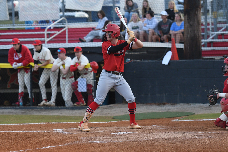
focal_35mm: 202
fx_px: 1283
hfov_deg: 10.2
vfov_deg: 6.8
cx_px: 114
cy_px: 76
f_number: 2.8
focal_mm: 135
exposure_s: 1/1000
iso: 800
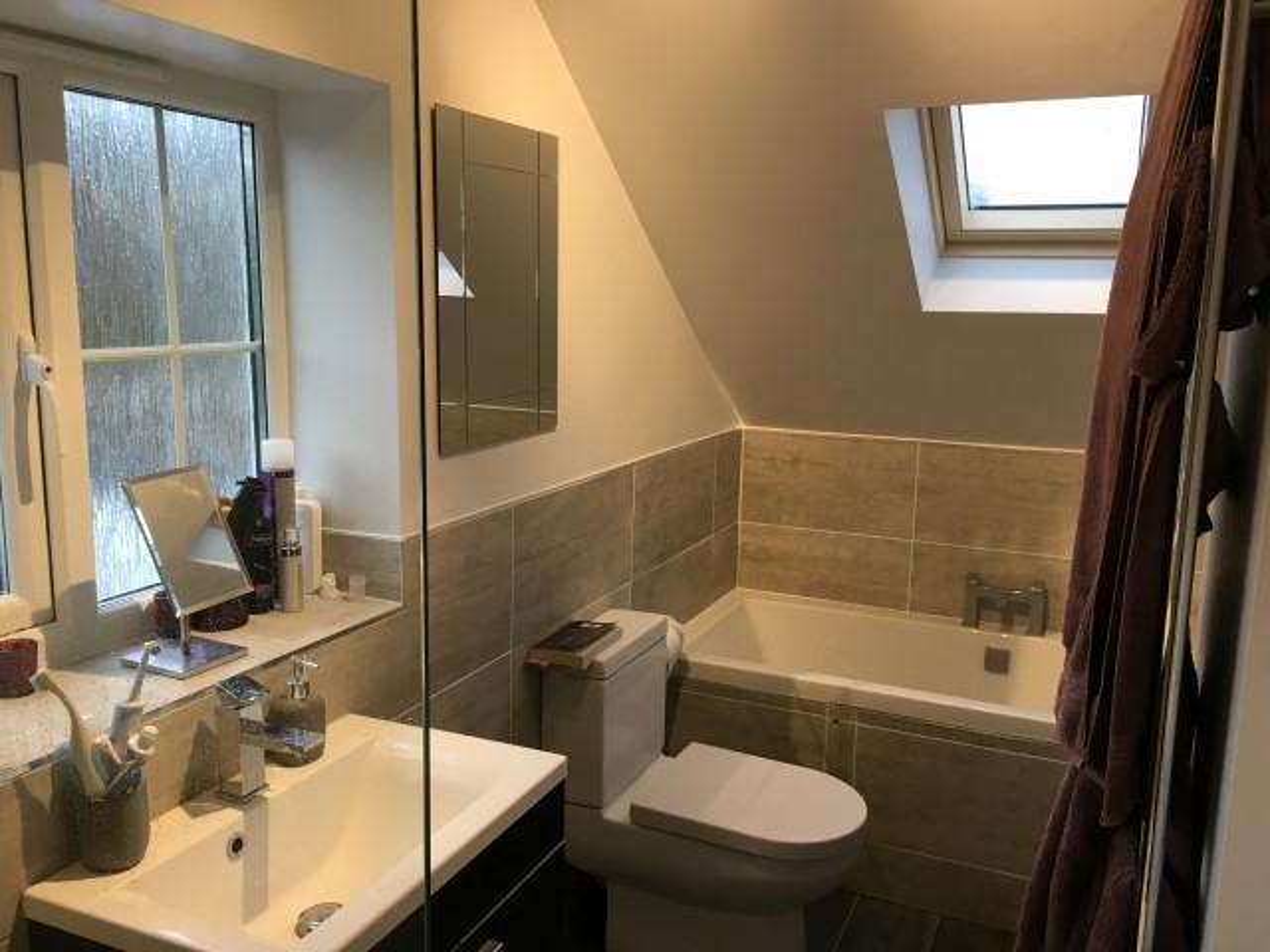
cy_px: 476
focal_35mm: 29
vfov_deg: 48.2
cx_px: 635
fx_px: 1064
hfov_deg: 61.7
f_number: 2.2
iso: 40
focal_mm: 4.15
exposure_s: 1/33
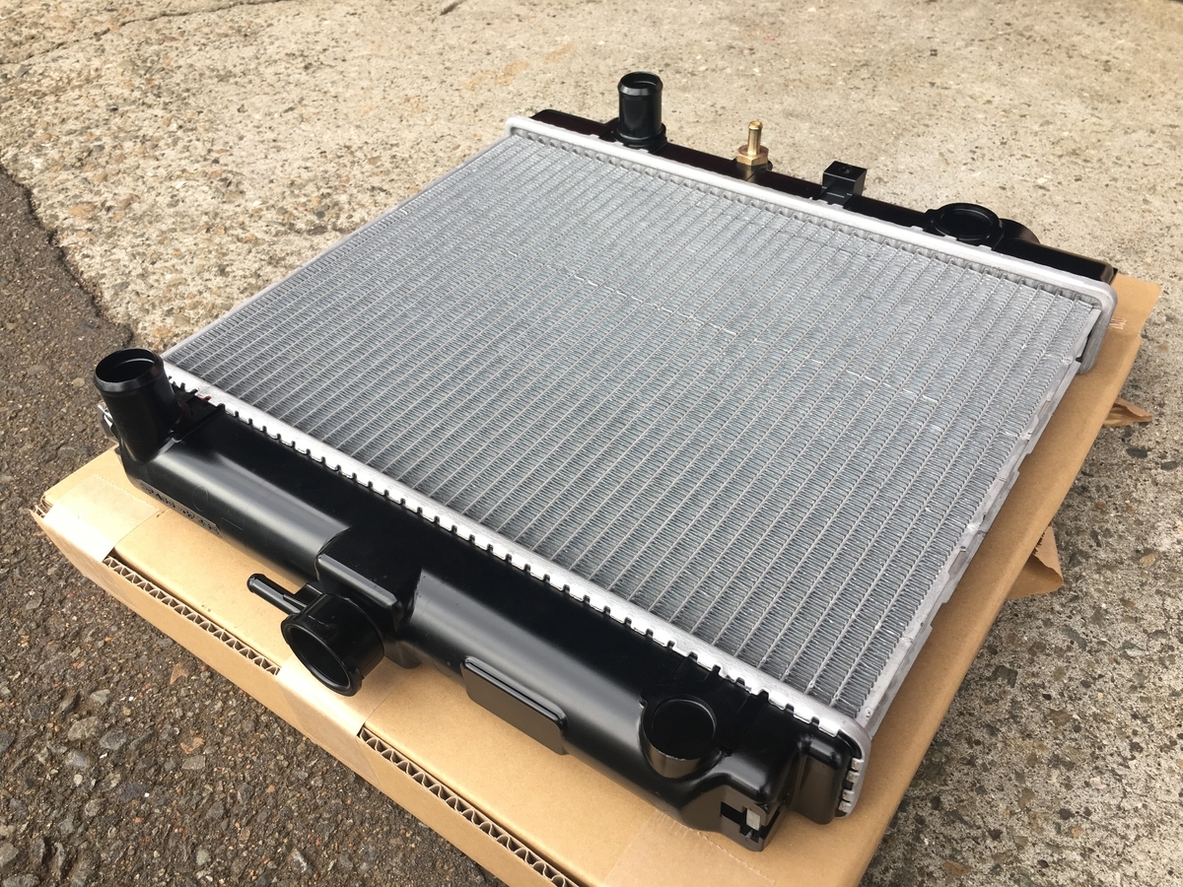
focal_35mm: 29
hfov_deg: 61.7
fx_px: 991
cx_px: 592
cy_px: 444
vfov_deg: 48.2
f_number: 2.2
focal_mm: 4.15
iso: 25
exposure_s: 1/153
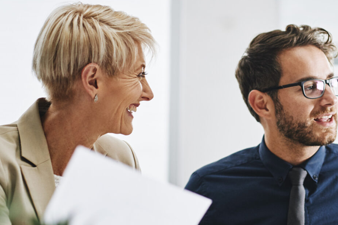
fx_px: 1296
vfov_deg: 9.9
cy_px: 79
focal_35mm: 138
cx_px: 309
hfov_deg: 14.7
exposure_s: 1/640
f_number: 2
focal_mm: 50
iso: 200
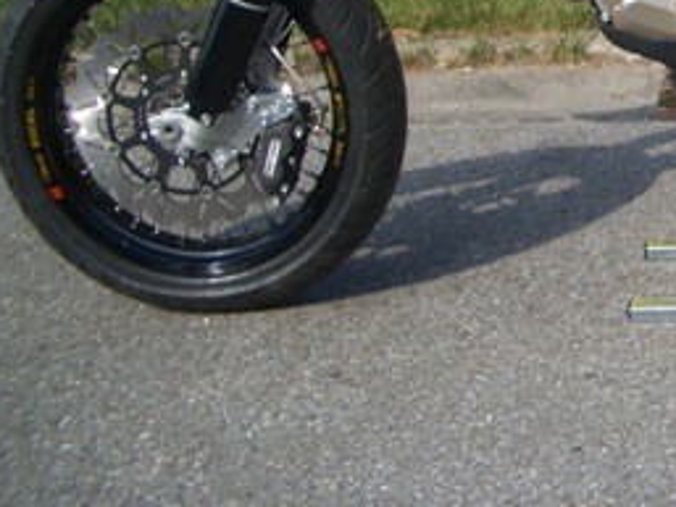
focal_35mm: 83
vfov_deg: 17.1
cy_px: -68
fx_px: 1622
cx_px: 773
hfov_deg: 22.1
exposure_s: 1/800
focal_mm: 5.8
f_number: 2.6
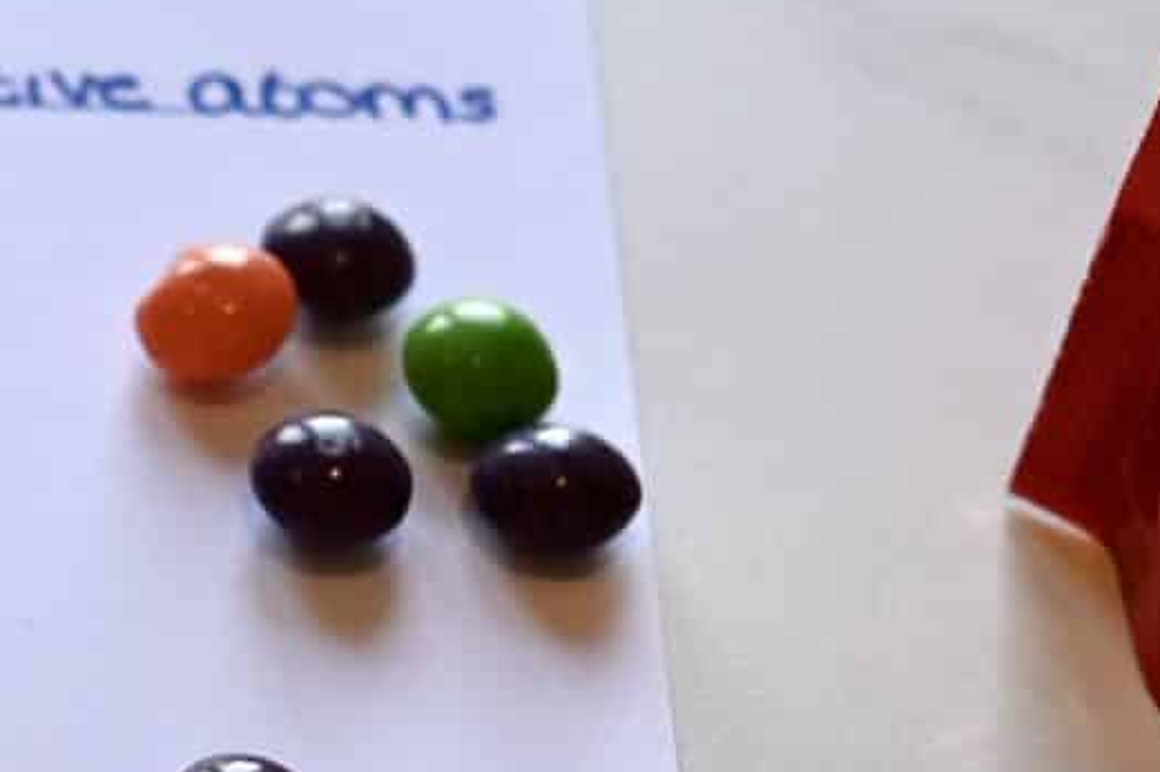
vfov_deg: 6.8
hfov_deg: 10.2
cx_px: -466
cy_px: 1209
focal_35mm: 197
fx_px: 6344
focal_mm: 50
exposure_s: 1/250
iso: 400
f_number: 3.5
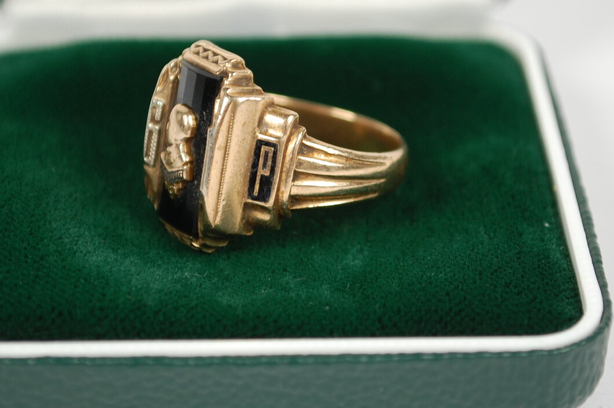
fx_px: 2079
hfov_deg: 16.8
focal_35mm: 122
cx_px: 262
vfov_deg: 11.2
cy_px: 166
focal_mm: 48
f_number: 5.6
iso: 280
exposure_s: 1/125
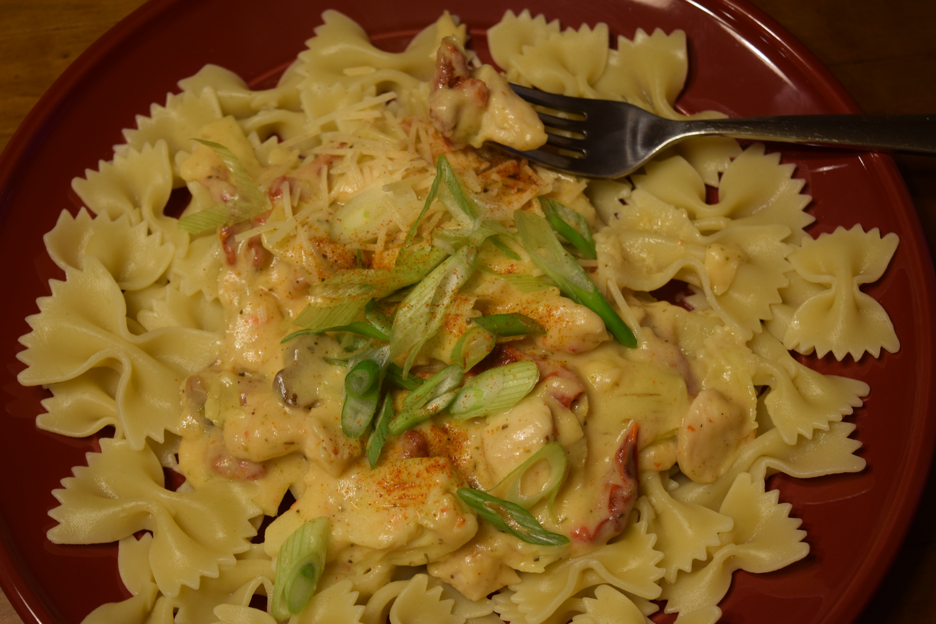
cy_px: 312
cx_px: 468
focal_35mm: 69
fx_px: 1794
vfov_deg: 19.7
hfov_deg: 29.2
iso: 640
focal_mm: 46
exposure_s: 1/60
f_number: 5
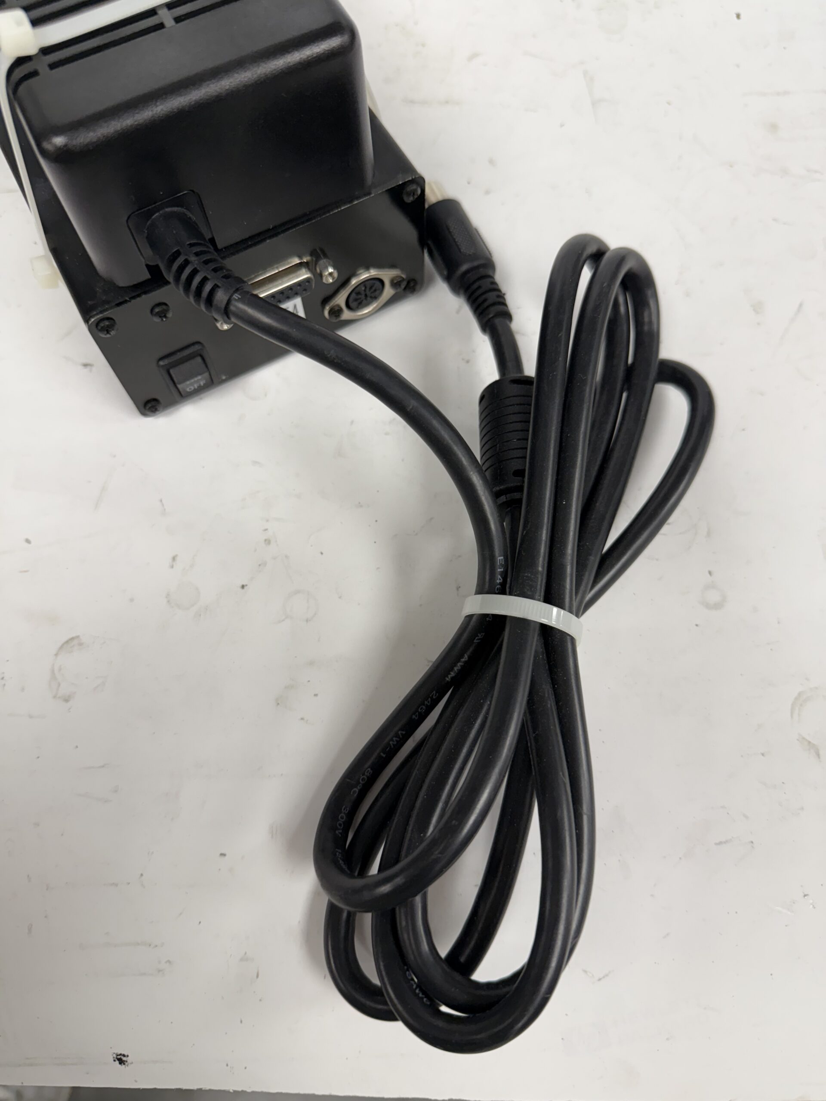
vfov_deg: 71.6
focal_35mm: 24
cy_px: 550
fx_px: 764
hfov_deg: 56.8
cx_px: 413
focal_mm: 6.76
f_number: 1.78
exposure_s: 1/120
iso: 100
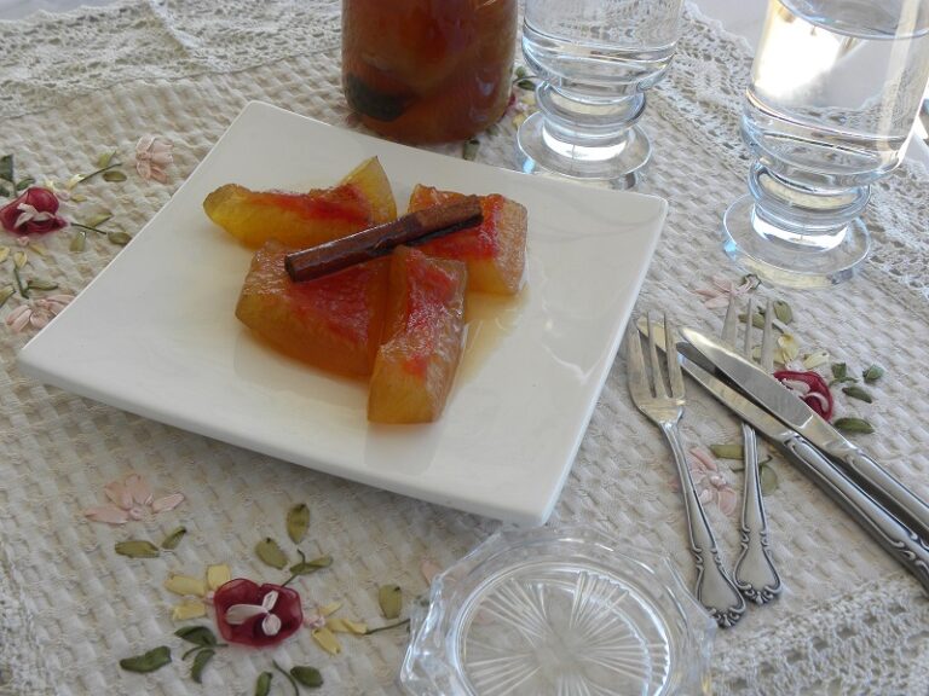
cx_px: 464
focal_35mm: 52
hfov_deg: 36.8
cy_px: 348
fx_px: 1396
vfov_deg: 28.0
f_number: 4.5
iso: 64
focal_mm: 9.2
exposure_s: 1/154
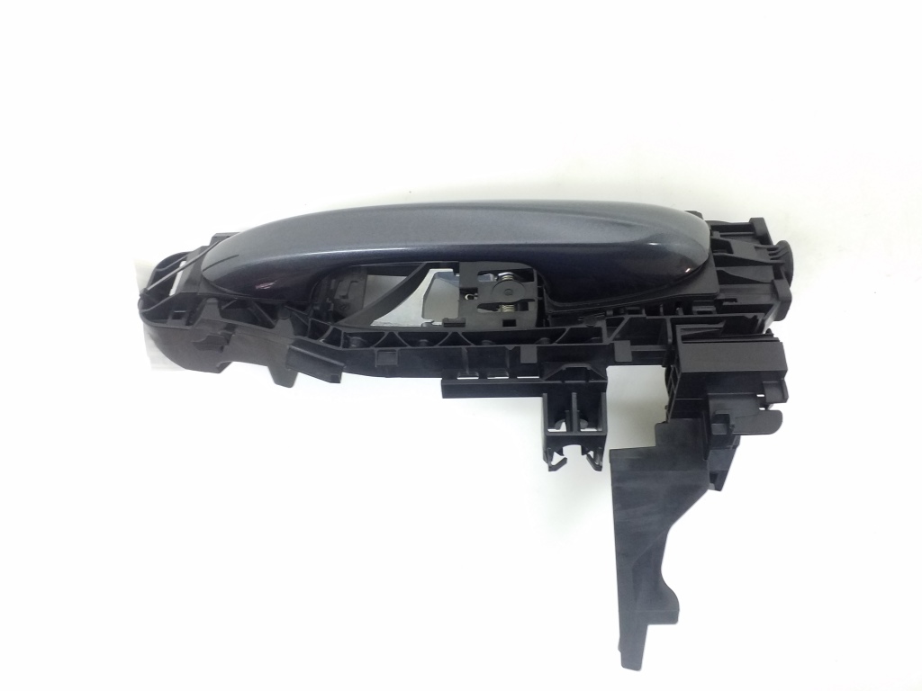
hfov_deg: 65.3
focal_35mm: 27
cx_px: 461
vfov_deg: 51.4
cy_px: 346
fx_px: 719
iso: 200
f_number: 1.9
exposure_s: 1/33
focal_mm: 3.6
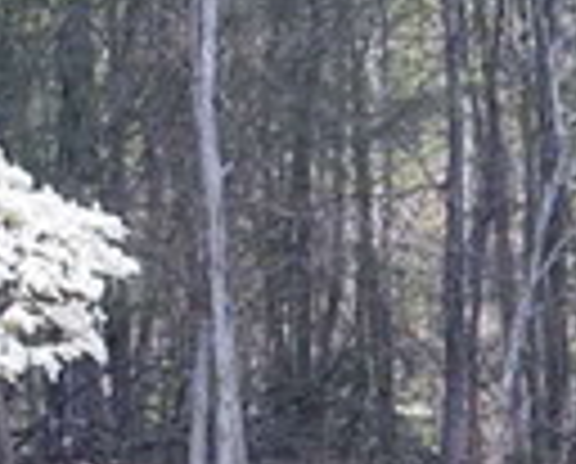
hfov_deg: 0.9
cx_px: -900
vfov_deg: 0.7
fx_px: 36377
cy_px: 500
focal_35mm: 2129
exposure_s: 1/250
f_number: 10
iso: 200
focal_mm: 200
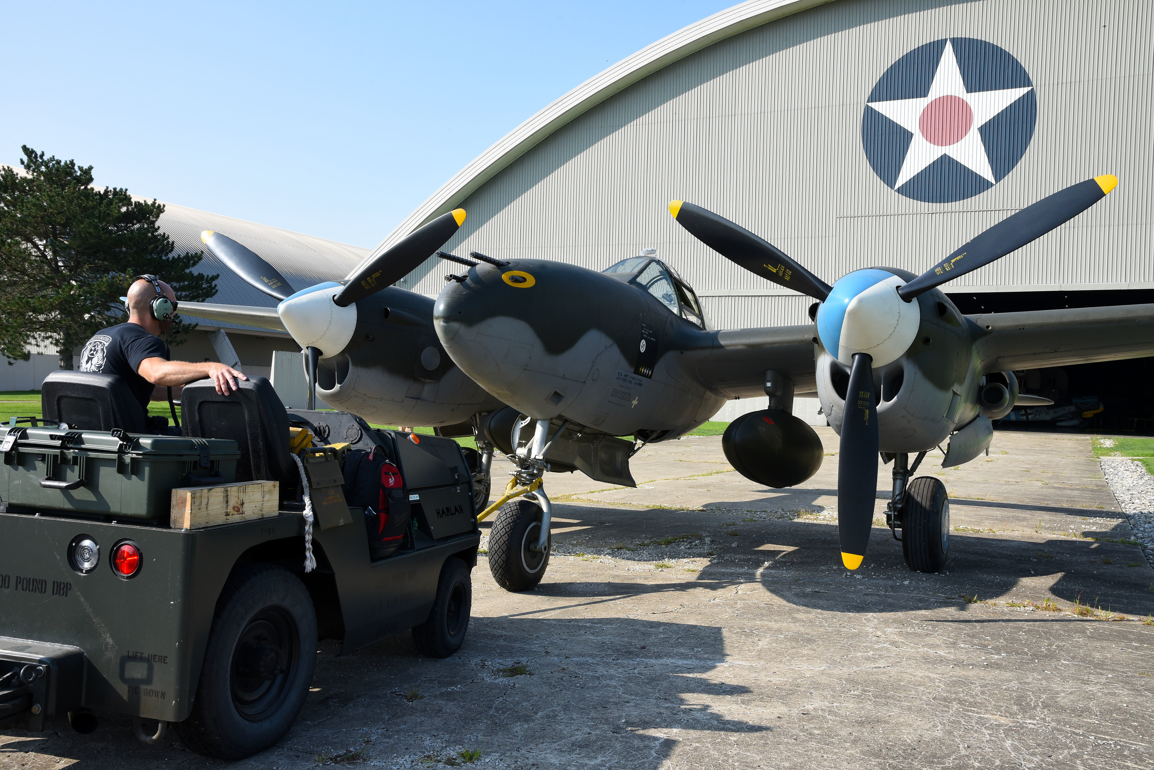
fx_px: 1026
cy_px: 385
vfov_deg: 41.1
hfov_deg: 58.7
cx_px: 577
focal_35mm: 32
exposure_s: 1/200
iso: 500
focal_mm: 32
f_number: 16
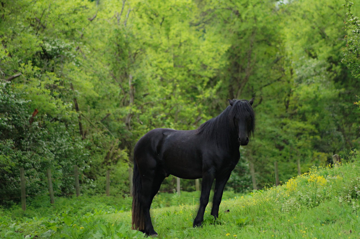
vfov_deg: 3.1
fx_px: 4497
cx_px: 180
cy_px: 120
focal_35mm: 450
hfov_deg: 4.6
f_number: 5.6
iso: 640
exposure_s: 1/500
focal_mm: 300
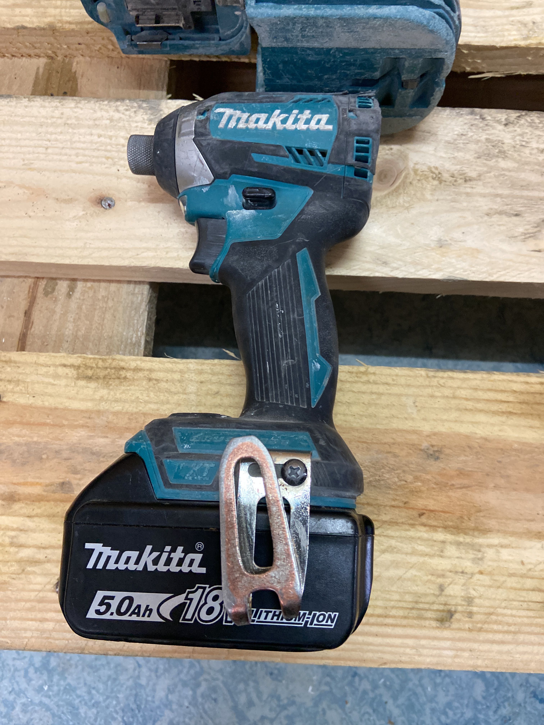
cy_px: 362
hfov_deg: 53.1
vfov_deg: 67.3
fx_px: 545
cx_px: 272
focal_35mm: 26
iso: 320
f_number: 1.8
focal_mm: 4.25
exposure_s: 1/50
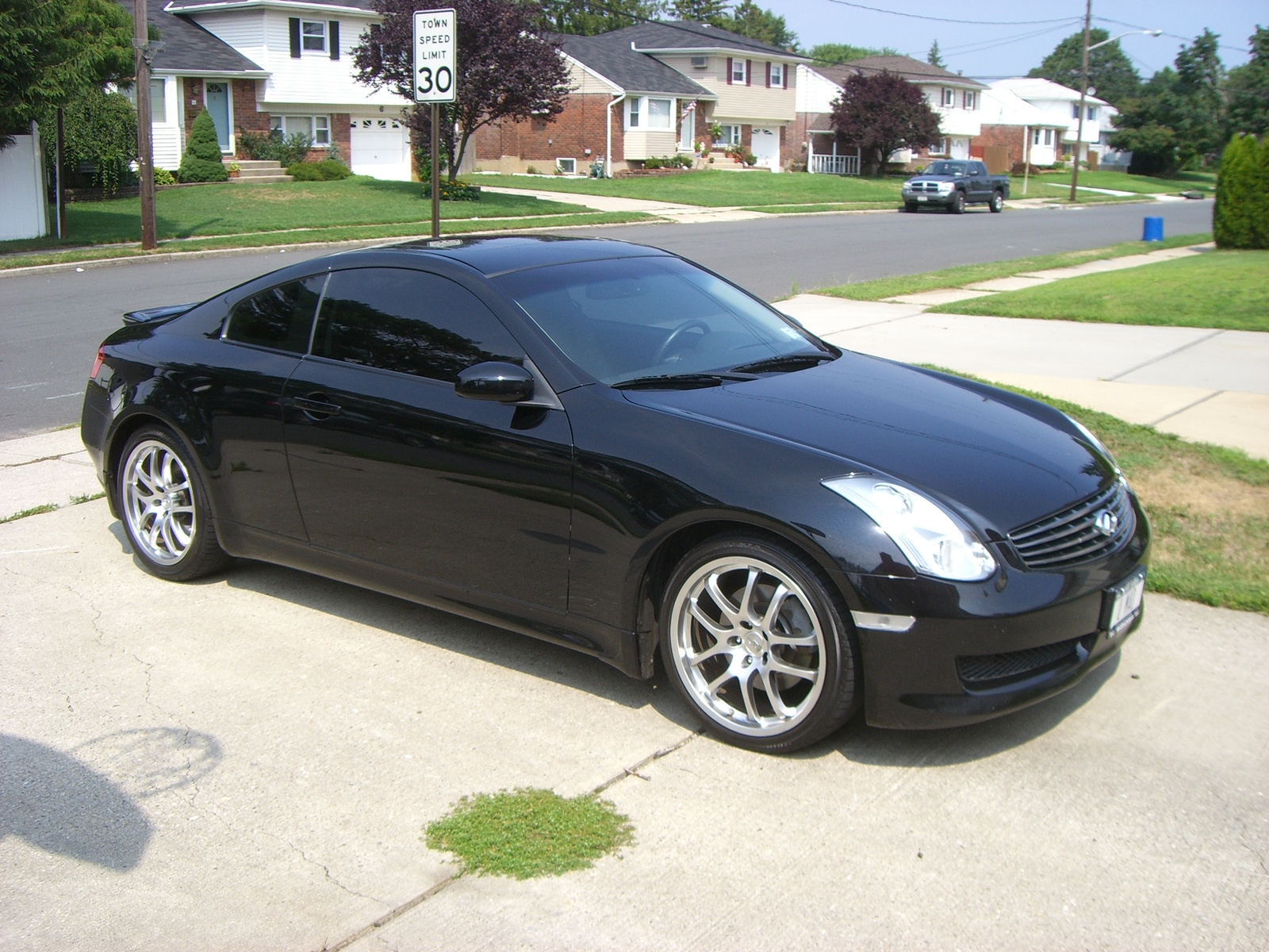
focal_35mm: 38
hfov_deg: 49.0
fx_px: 1393
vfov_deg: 37.7
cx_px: 634
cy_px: 476
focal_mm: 6.2
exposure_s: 1/400
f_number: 4.3
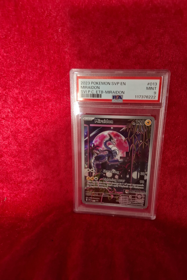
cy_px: 140
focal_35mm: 24
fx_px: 187
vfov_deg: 73.7
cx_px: 100
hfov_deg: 53.1
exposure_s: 1/33
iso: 320
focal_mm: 5.54
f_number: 1.8
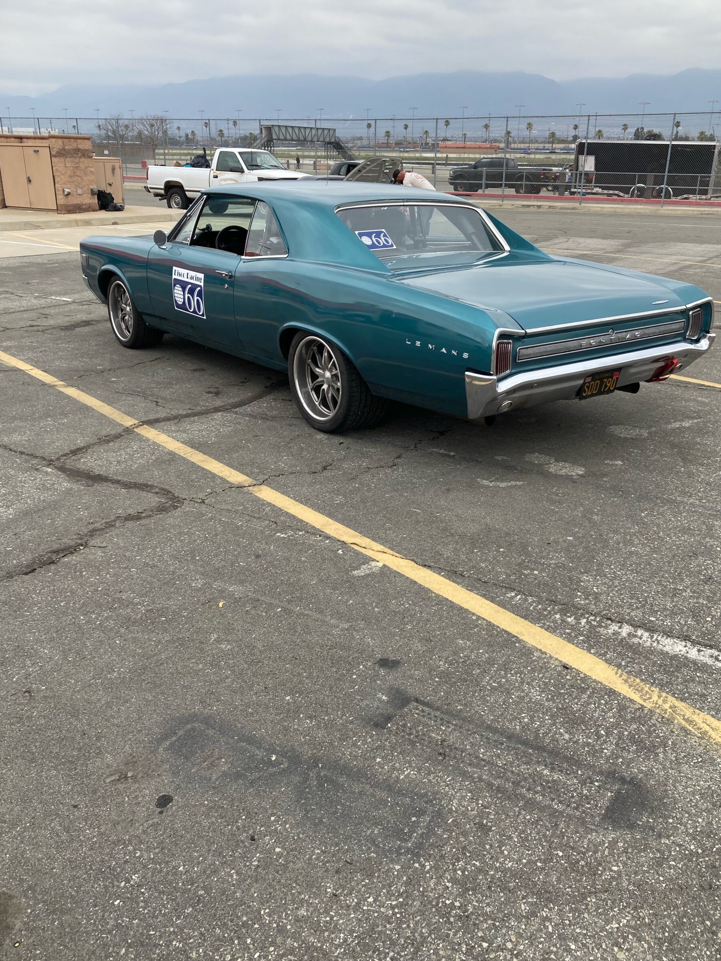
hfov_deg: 46.8
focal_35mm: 30
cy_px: 479
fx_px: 833
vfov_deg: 60.0
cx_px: 385
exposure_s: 1/923
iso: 20
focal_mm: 3.99
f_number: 1.8
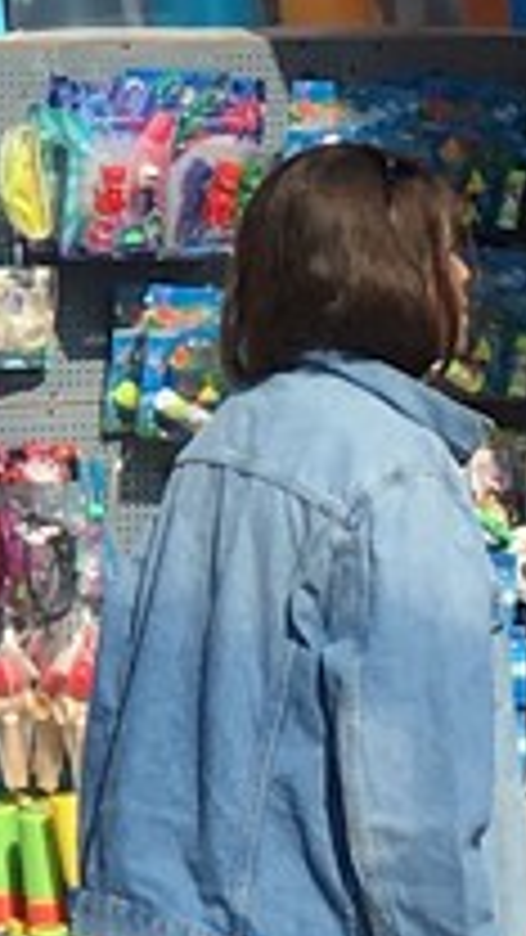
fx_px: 5430
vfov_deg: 9.7
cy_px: -184
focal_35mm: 219
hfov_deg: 5.2
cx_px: -1092
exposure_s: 1/1832
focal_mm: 4.15
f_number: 2.2
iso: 25
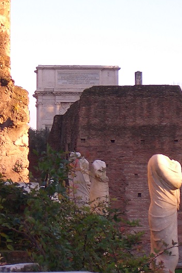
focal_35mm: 163
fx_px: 1237
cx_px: 115
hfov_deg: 8.4
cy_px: 160
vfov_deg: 12.6
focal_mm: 14.6
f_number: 4.4
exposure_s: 1/125
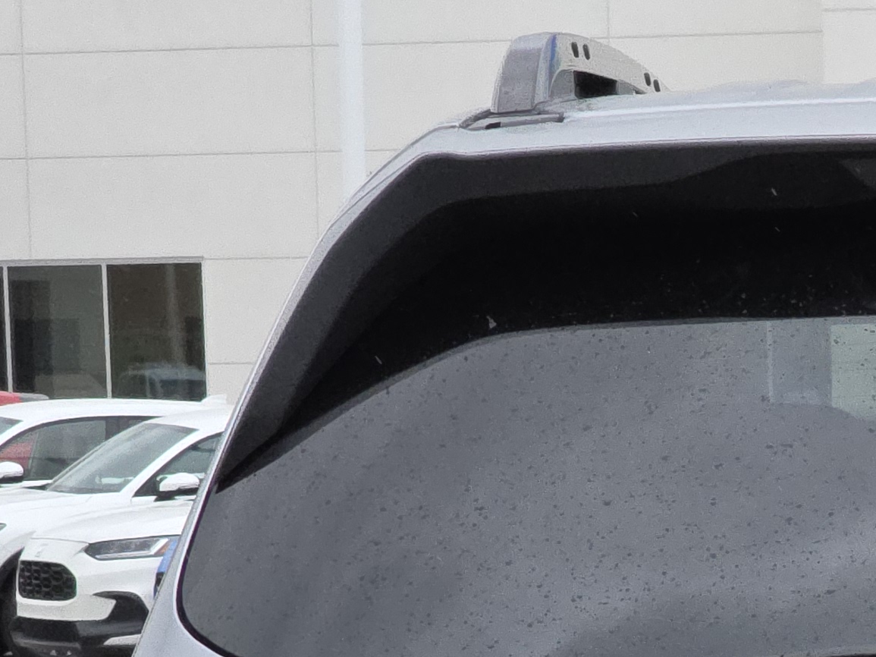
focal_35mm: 239
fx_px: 6048
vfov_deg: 6.1
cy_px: 1121
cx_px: 1171
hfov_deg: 8.2
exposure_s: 1/719
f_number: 2.4
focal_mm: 7.9
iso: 100
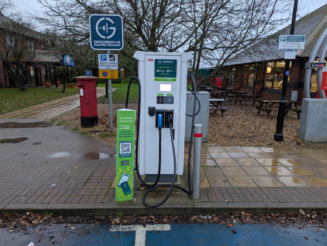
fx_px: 227
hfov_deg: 71.5
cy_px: 123
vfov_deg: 56.9
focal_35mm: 24
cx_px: 164
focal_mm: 6.81
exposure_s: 1/32
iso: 47
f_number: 1.85
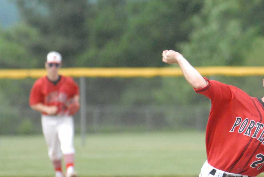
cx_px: 283
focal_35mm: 665
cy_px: 145
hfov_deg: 3.1
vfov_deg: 2.1
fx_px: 4881
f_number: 4
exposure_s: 1/5000
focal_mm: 200
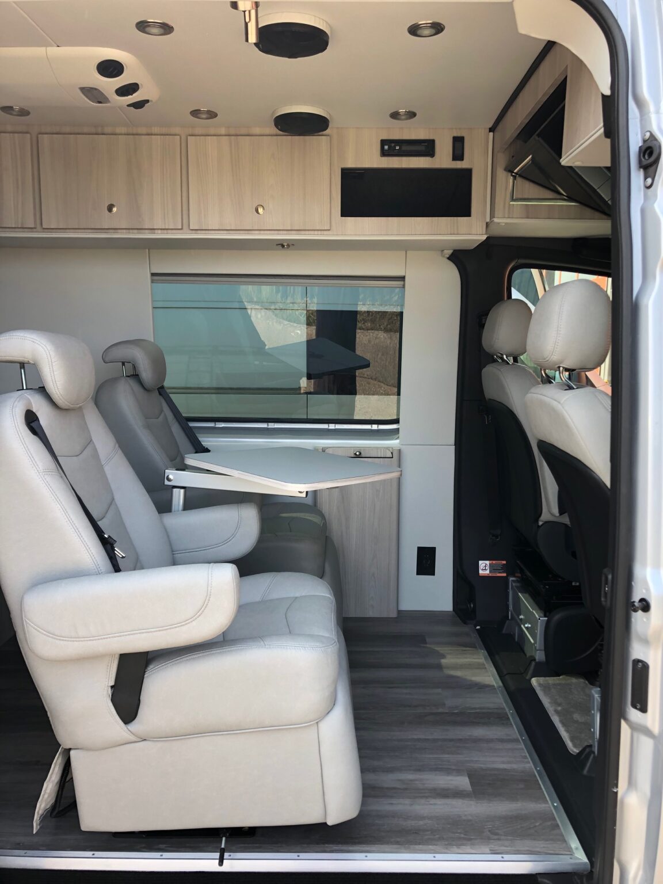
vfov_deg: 63.4
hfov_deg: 49.7
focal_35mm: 28
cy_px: 442
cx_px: 332
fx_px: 715
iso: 20
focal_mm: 3.99
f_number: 1.8
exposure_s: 1/203
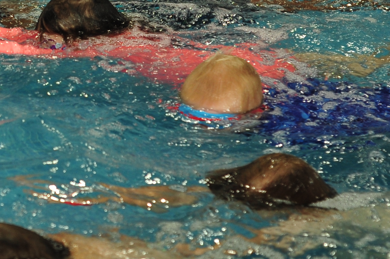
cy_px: 51
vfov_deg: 8.2
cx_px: -86
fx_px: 1797
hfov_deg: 12.1
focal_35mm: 166
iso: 800
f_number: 4
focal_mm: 50
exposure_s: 1/125
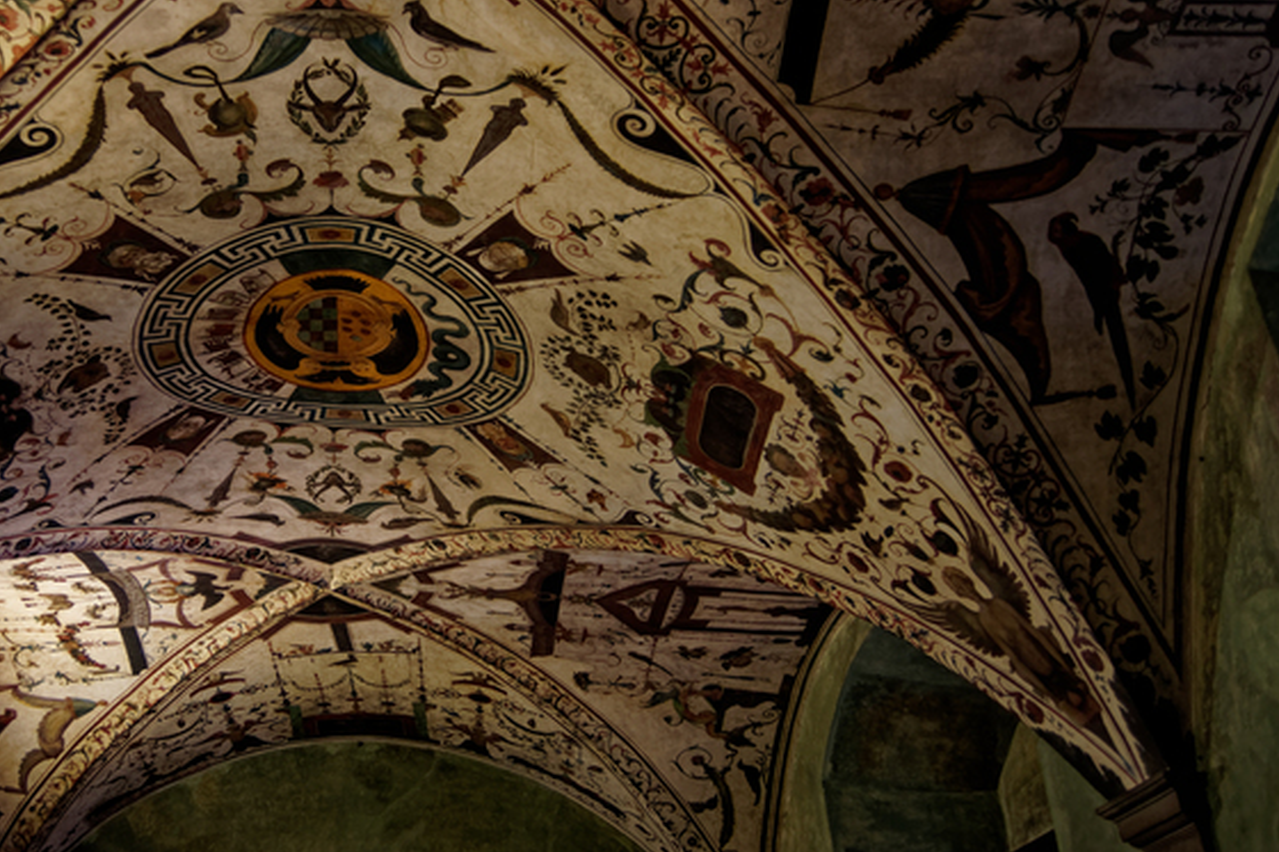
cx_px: 400
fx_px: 1421
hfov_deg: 47.5
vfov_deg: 33.3
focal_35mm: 40
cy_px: 353
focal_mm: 28
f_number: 4
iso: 800
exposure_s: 1/30
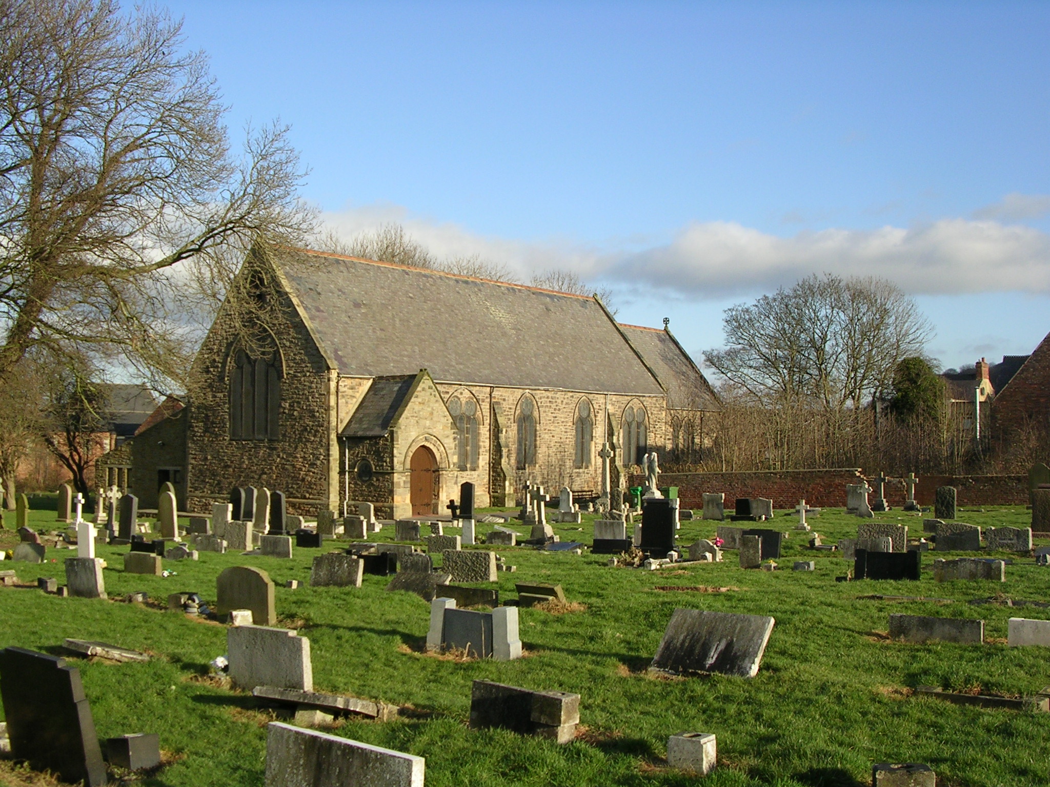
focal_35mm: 38
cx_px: 525
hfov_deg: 49.0
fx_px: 1153
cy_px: 394
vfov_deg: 37.7
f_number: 5.6
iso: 50
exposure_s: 1/193
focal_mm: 5.8
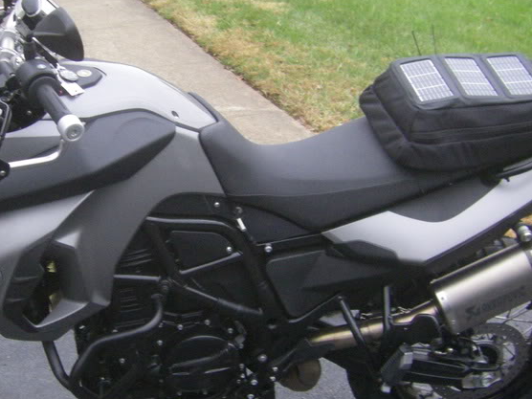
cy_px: 218
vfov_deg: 21.0
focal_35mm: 70
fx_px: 1076
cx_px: 182
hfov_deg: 27.6
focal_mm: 6.3
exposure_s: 1/50
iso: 320
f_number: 3.5
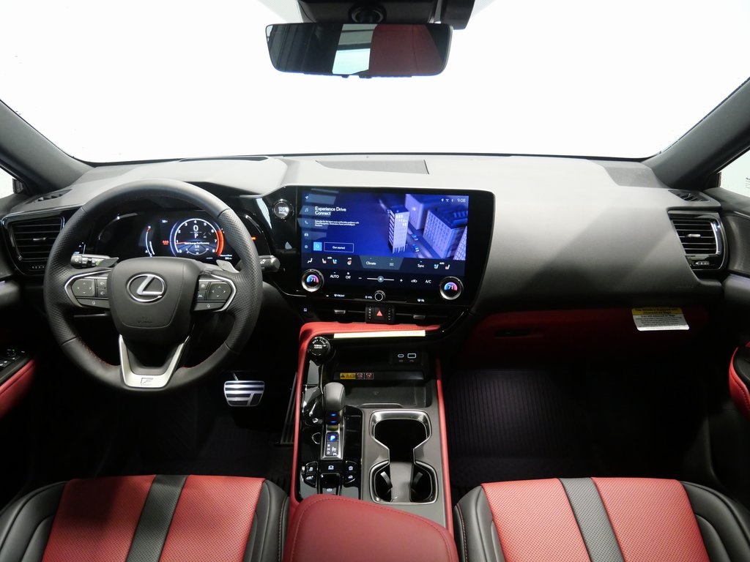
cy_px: 281
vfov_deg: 56.8
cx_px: 375
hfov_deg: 71.6
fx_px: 520
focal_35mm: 24
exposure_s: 1/13
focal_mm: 12
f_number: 3.5
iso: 3200
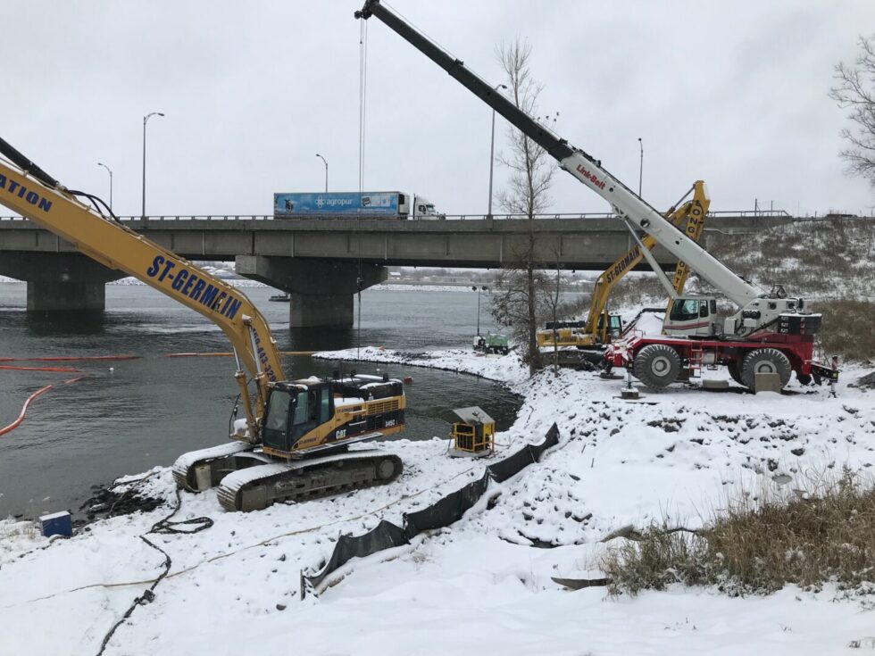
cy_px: 328
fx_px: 708
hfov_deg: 63.4
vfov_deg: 49.7
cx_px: 438
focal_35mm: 28
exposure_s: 1/1996
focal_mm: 3.99
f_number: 1.8
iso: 20
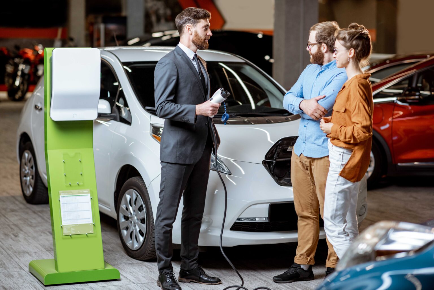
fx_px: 1025
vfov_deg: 16.1
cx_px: 217
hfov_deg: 23.9
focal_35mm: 85
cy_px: 145
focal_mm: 85
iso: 500
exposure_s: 1/200
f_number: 2.2
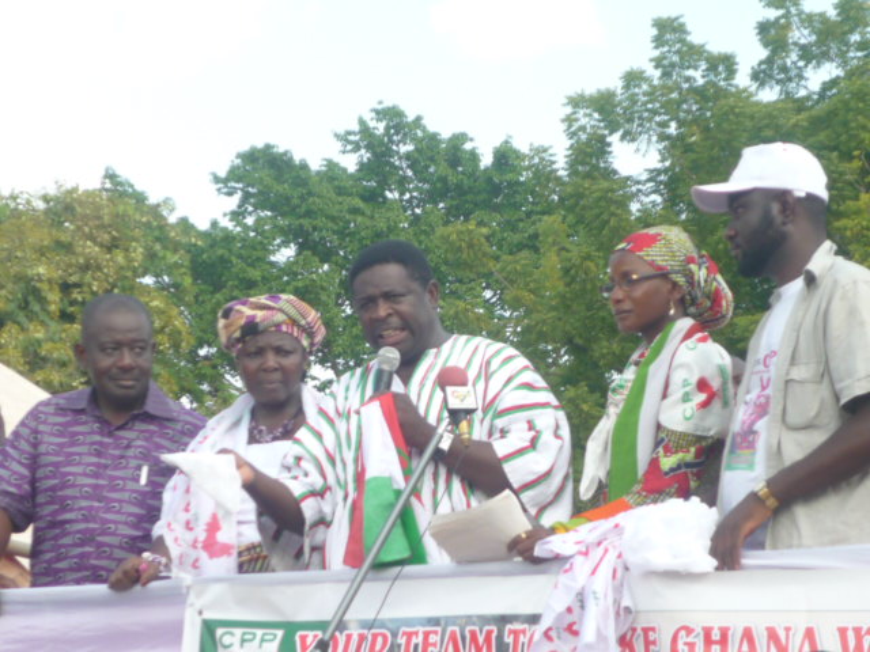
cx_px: 435
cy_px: 326
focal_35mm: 113
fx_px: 2840
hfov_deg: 17.4
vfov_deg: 13.1
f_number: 4
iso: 100
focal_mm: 11.7
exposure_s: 1/200
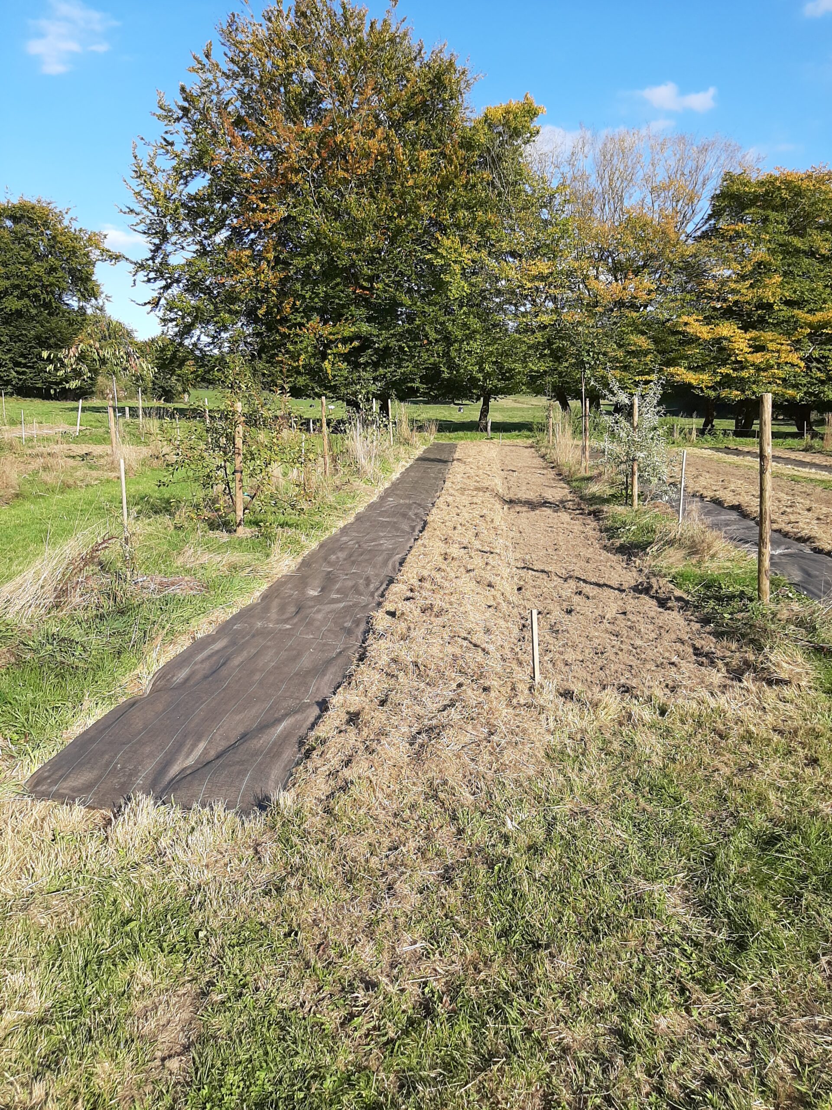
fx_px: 833
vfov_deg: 67.3
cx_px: 416
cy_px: 555
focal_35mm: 26
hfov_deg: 53.1
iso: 40
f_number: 1.7
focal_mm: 3.93
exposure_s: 1/1497
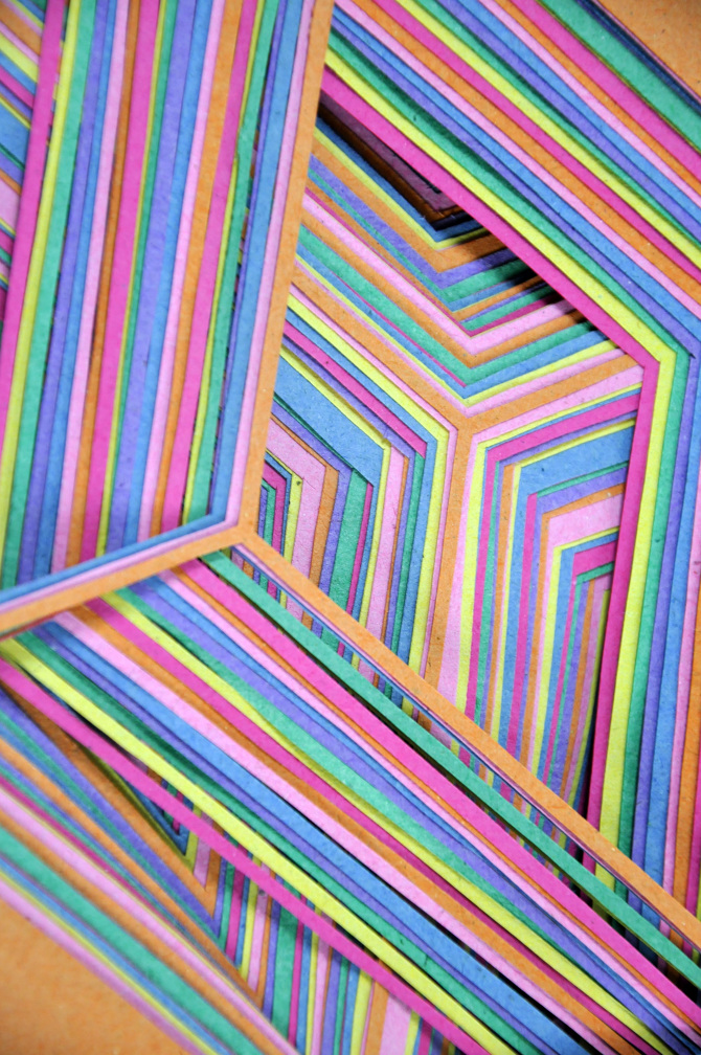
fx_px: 4609
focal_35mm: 158
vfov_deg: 13.1
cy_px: 528
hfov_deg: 8.7
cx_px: 350
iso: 800
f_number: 5.6
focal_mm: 105
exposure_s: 1/125
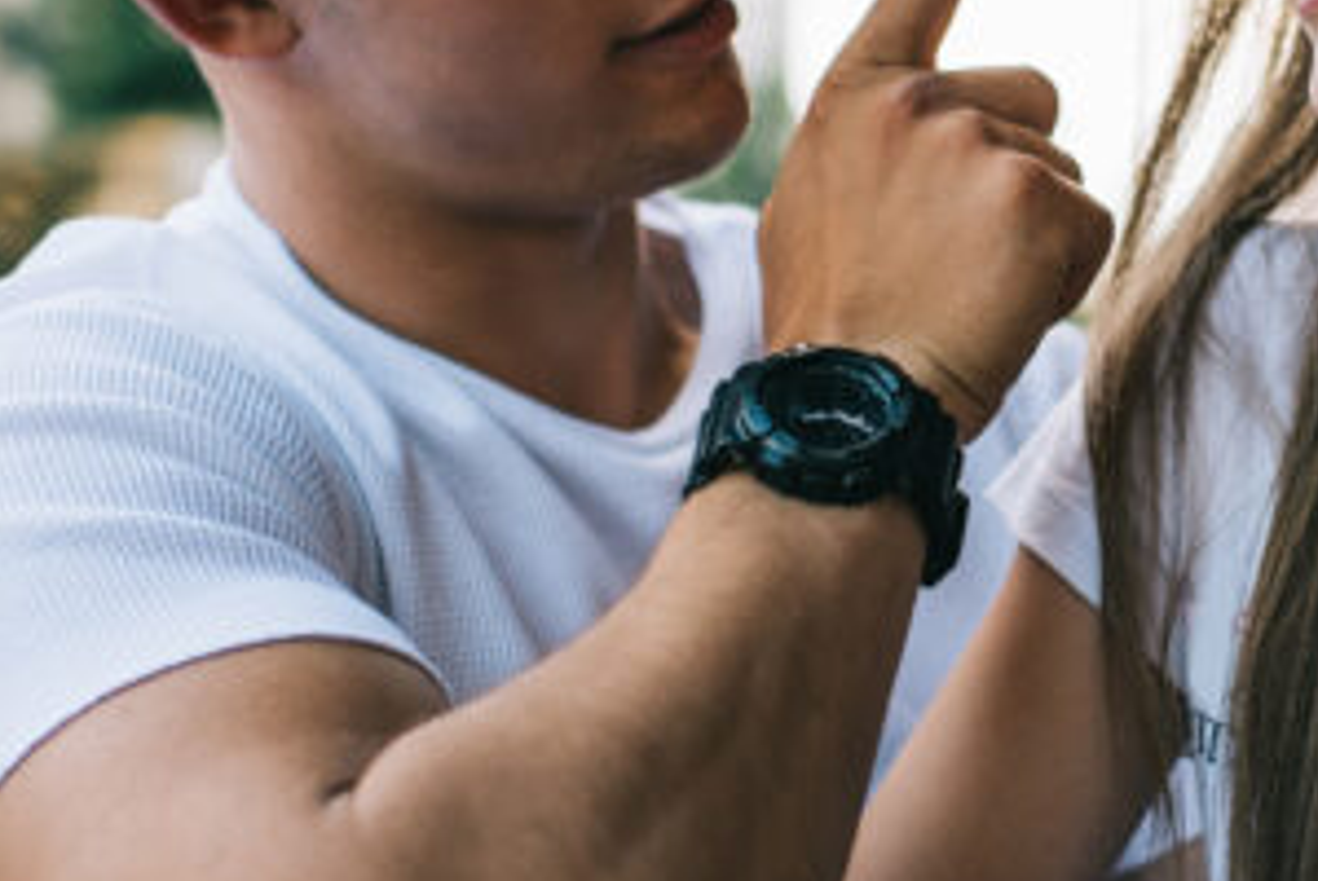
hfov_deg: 22.1
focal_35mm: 90
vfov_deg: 15.2
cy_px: 337
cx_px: 1159
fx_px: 3298
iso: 125
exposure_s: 1/200
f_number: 2.2
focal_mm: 35
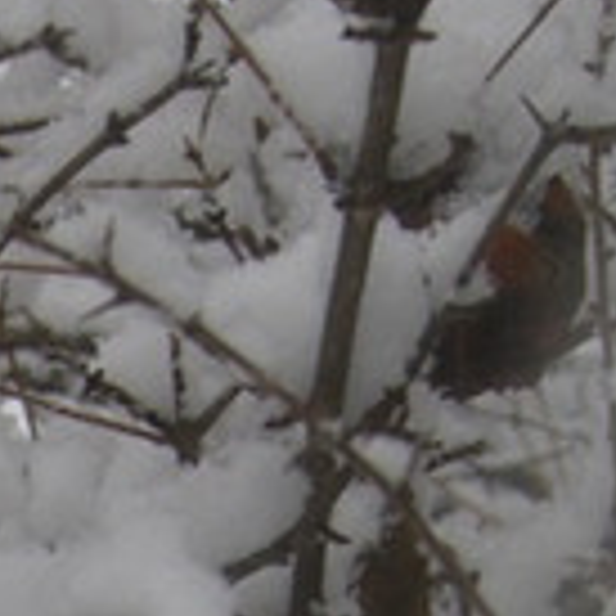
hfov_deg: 6.2
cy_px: 1664
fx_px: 5396
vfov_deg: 6.1
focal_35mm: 268
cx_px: -881
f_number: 4.5
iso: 100
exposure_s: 1/40
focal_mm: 24
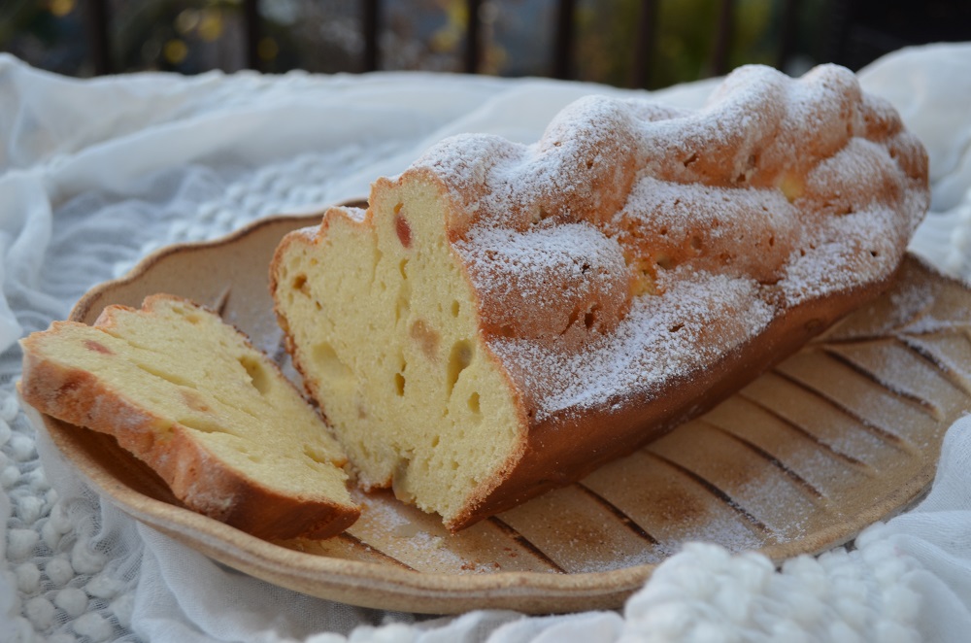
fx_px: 1292
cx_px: 486
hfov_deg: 41.2
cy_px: 322
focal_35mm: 48
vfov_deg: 27.9
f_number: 5.6
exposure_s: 1/60
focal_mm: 32
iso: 180
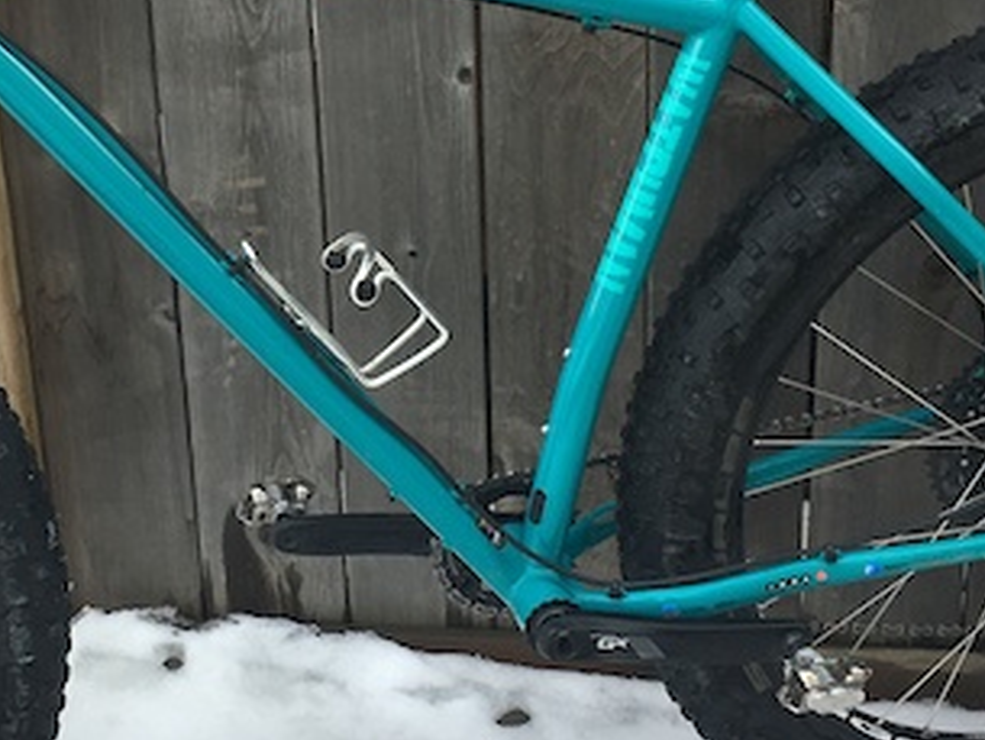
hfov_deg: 25.4
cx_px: 275
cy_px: 320
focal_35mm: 76
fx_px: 2163
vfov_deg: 19.4
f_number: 2.2
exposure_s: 1/223
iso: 25
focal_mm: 4.15
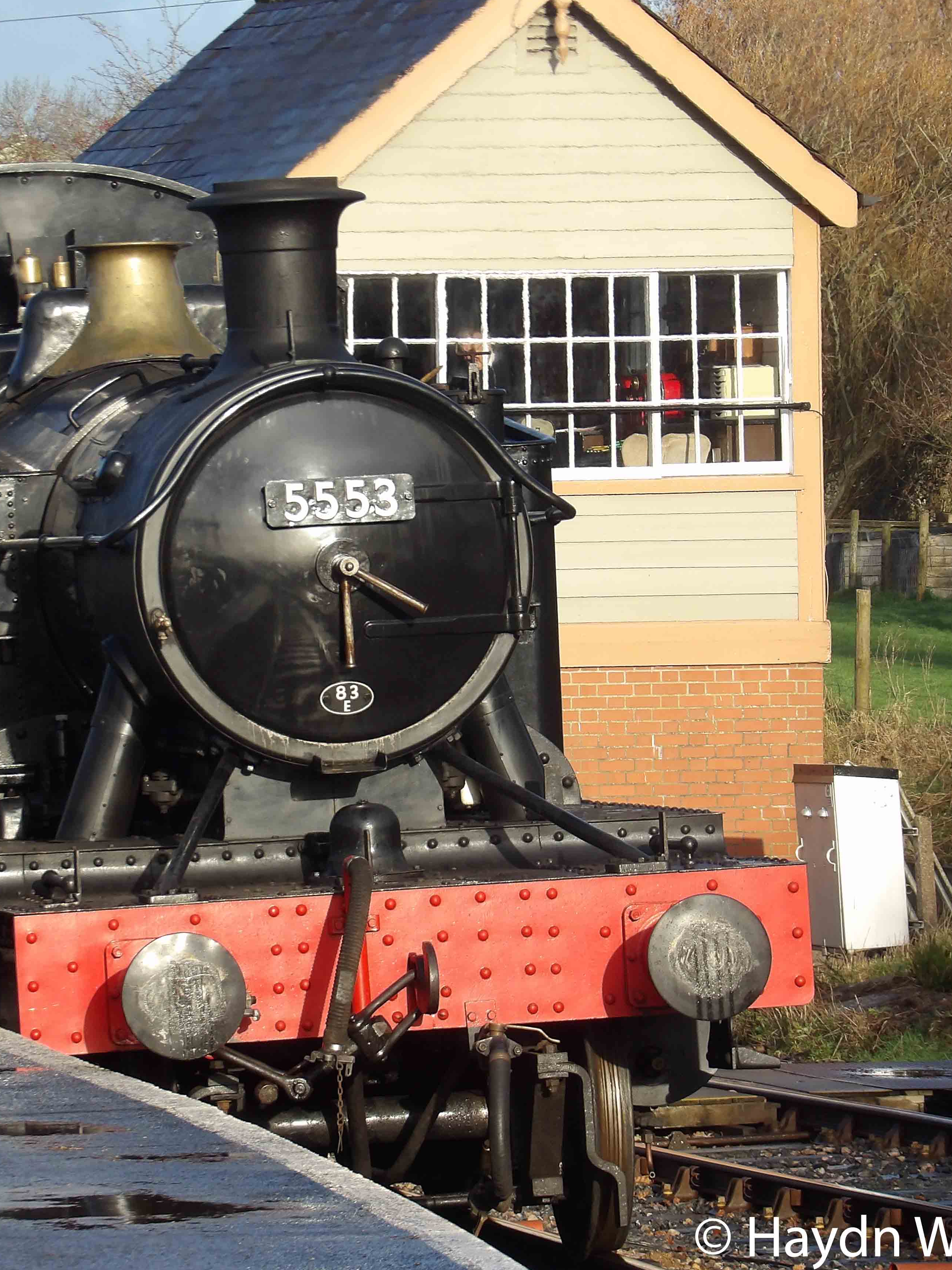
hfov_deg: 5.6
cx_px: 314
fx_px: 9718
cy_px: 634
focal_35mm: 265
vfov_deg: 7.5
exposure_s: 1/377
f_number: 4.5
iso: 100
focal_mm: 35.6
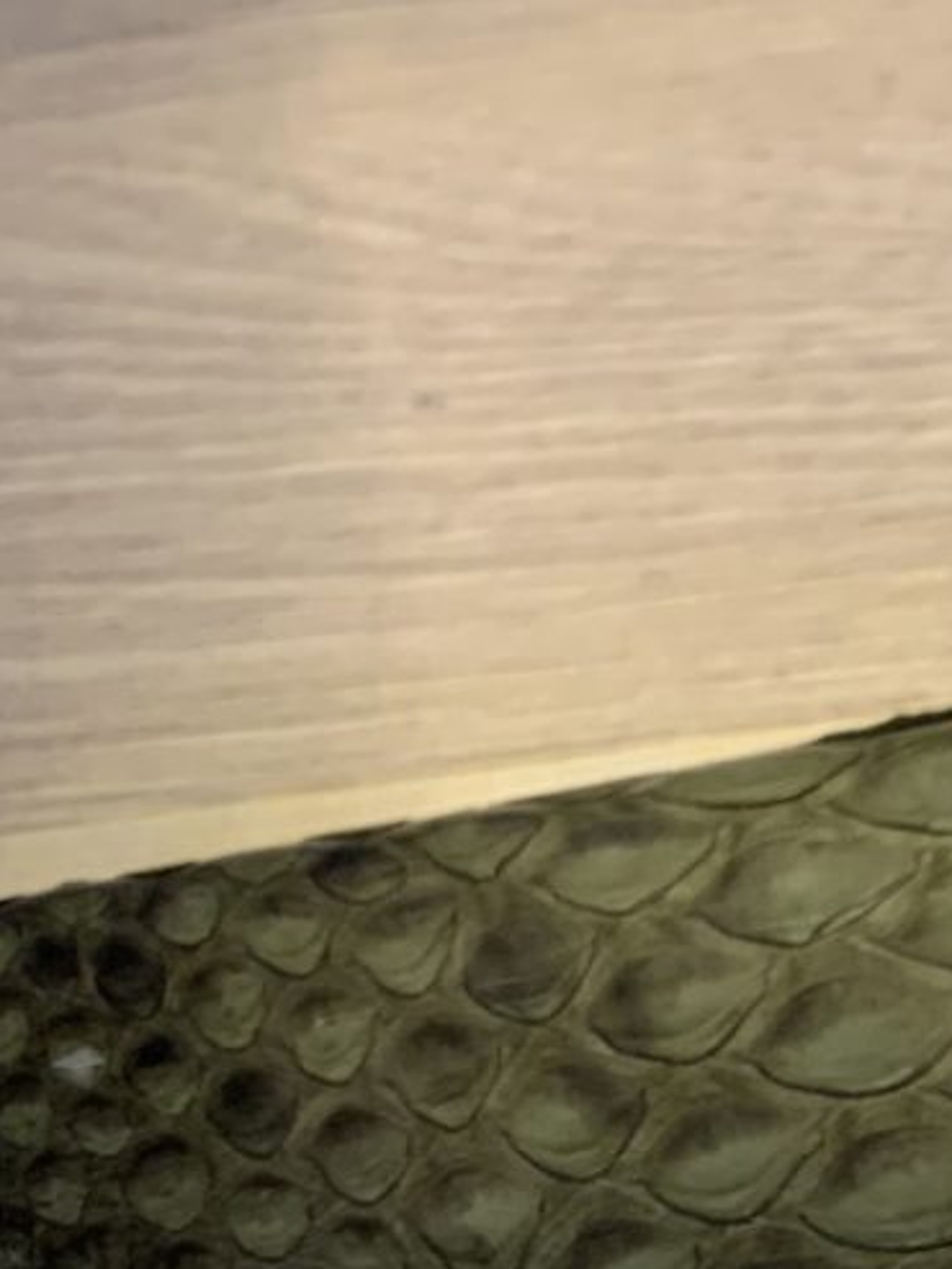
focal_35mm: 108
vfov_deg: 17.6
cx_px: 1106
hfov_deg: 13.4
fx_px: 3959
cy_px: 1357
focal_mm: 4.25
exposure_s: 1/50
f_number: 1.8
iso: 160
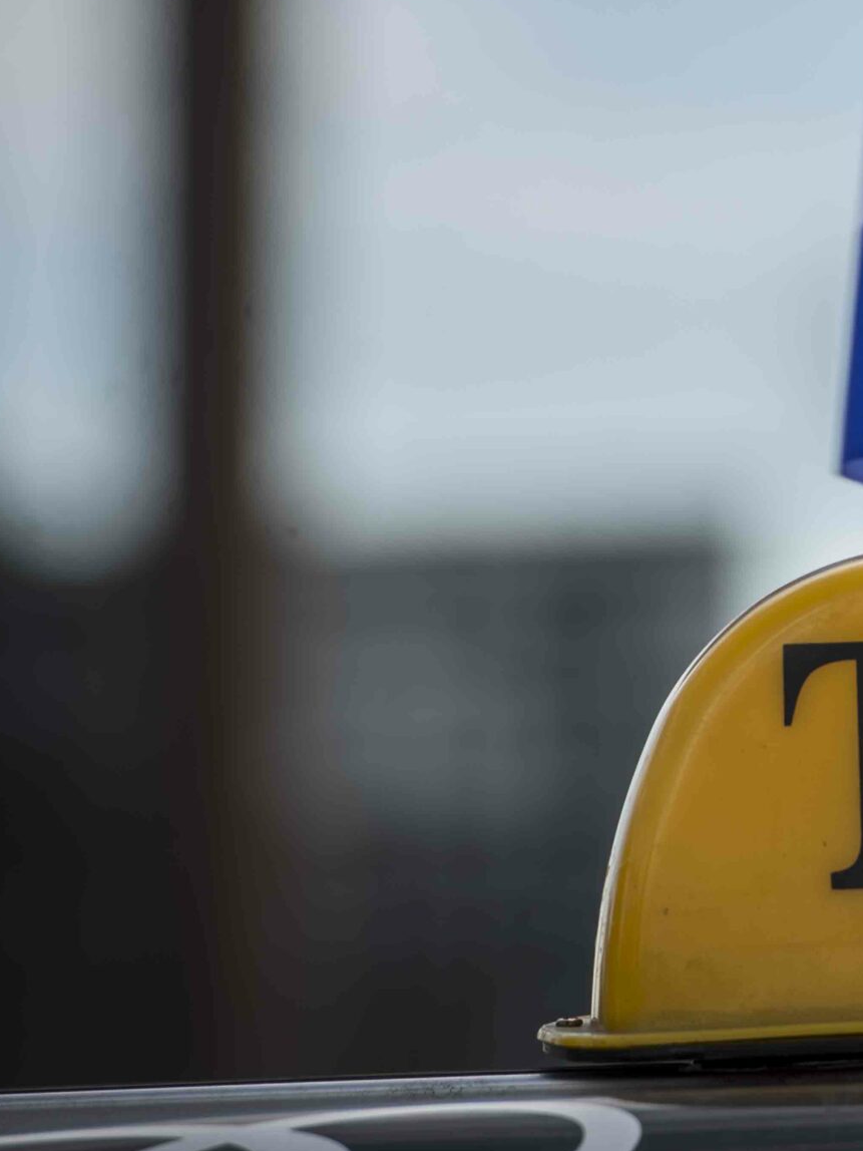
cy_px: 360
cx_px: 1132
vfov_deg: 4.6
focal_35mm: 429
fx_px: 14260
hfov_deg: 3.5
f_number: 5.6
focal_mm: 200
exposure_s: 1/250
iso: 50
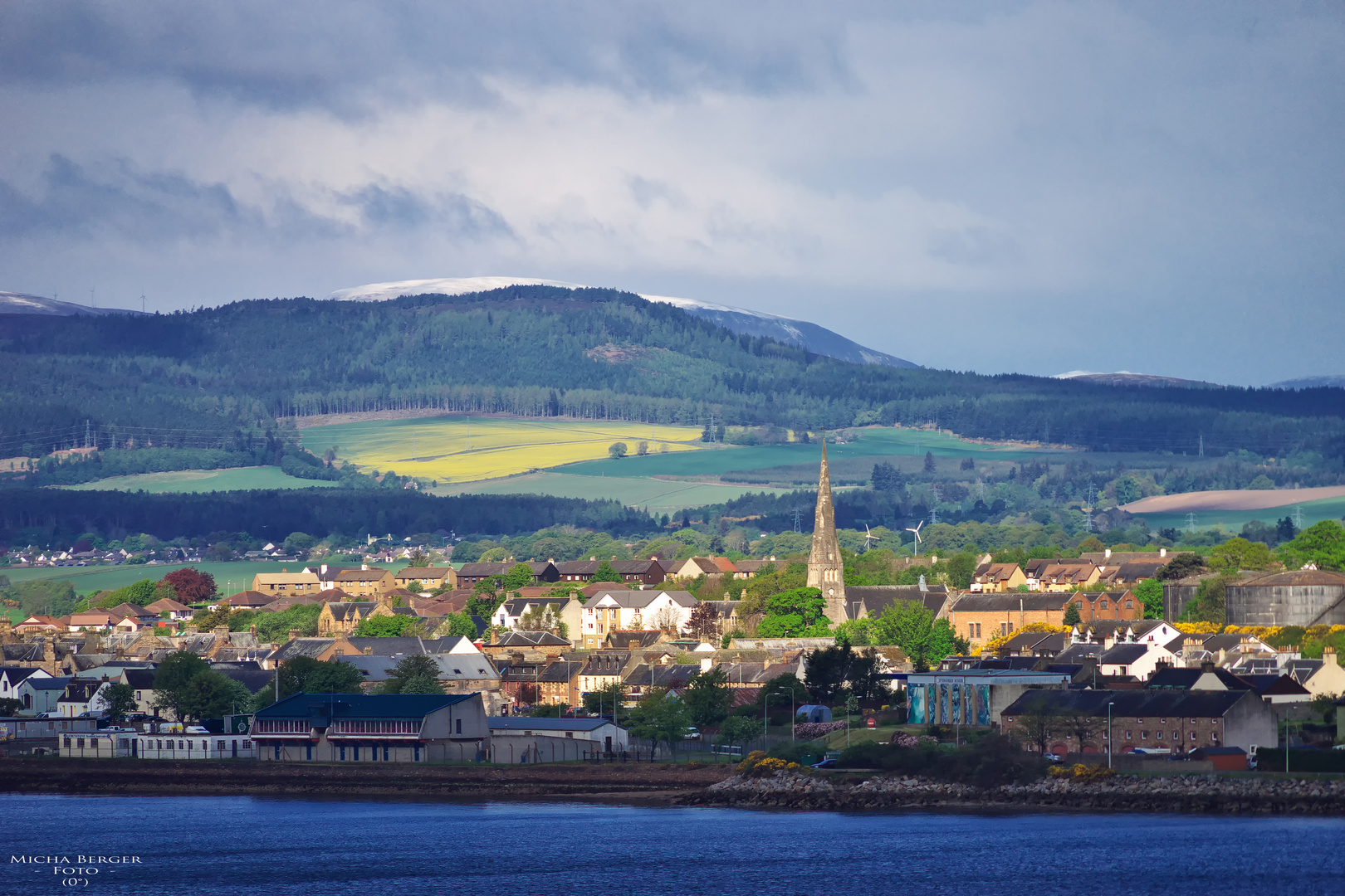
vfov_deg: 5.7
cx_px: 672
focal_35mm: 240
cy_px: 448
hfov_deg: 8.6
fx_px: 8966
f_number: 6.3
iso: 250
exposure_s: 1/1000
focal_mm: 240
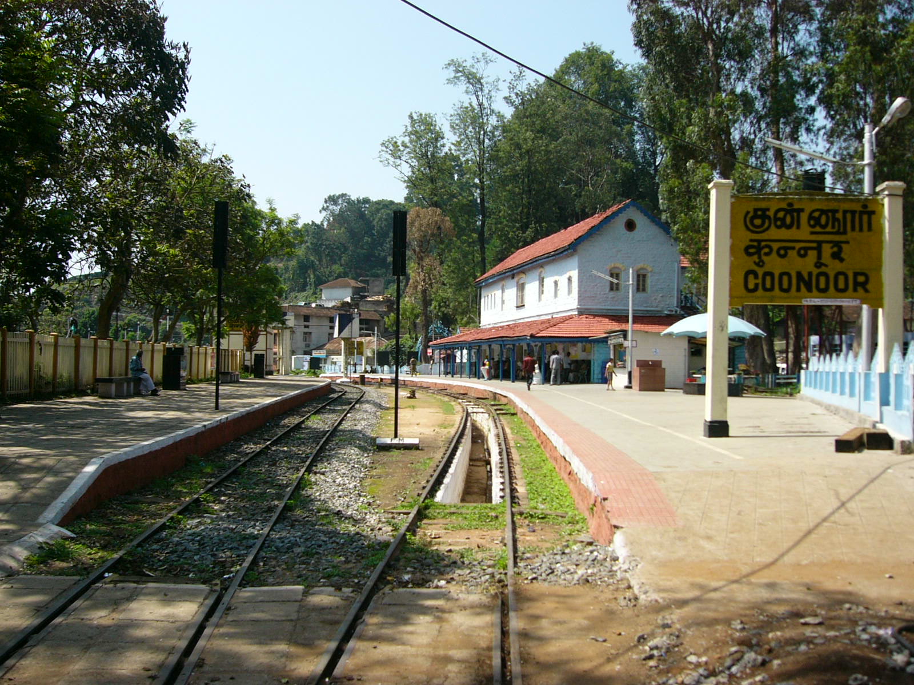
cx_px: 457
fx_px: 924
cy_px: 342
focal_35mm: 35
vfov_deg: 40.7
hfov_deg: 52.6
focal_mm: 5.8
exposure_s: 1/100
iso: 50
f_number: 8
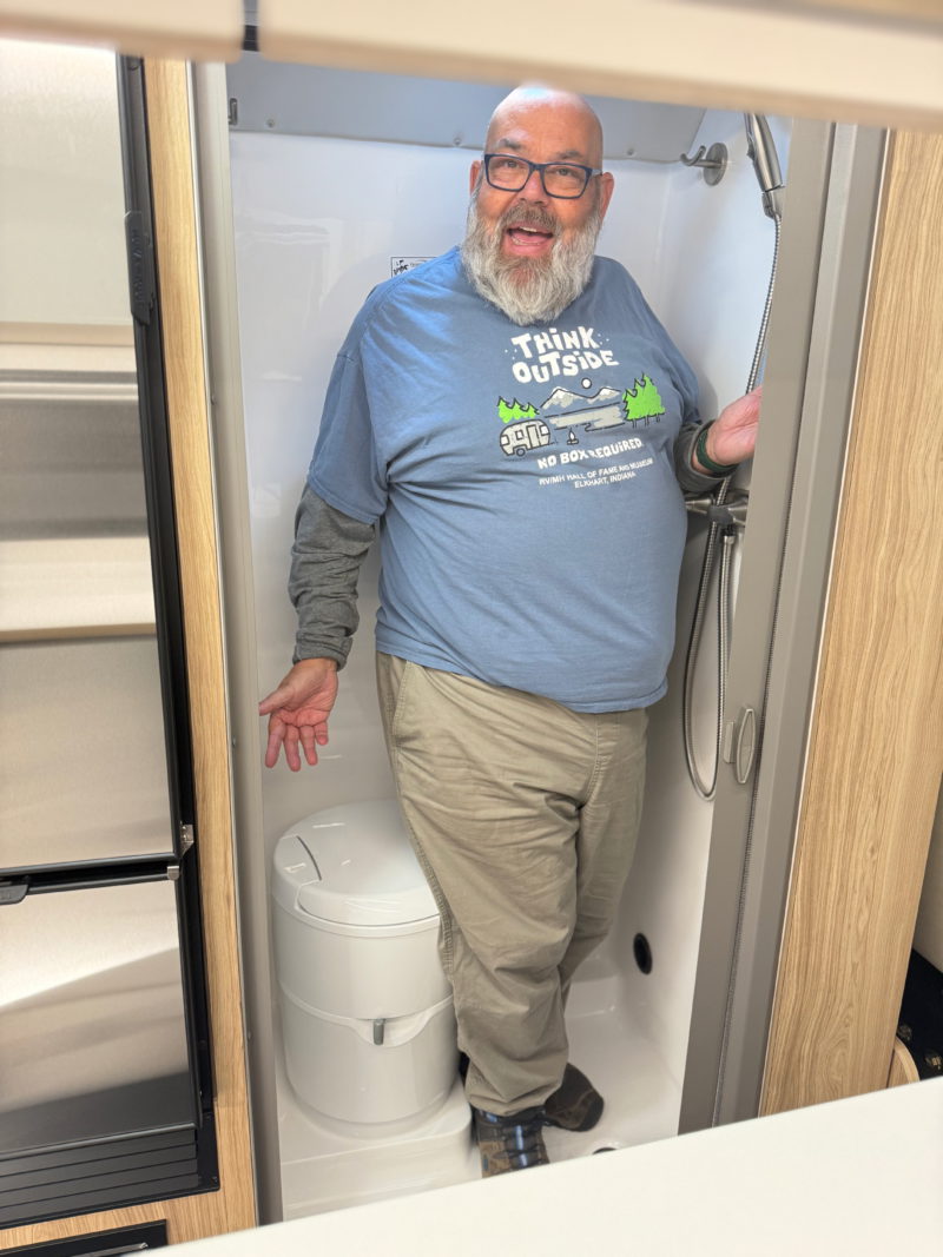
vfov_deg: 71.6
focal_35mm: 24
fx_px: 872
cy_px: 628
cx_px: 472
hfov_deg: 56.8
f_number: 1.78
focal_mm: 6.76
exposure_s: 1/66
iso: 200
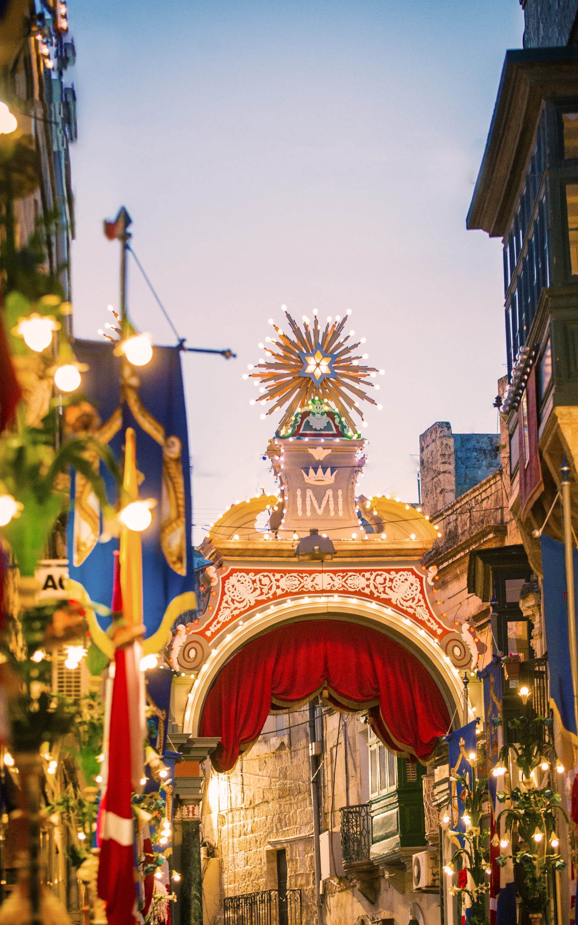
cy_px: 550
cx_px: 329
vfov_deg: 14.7
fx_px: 3578
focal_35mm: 142
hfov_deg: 9.2
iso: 2500
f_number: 3.5
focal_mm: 110
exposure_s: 1/200
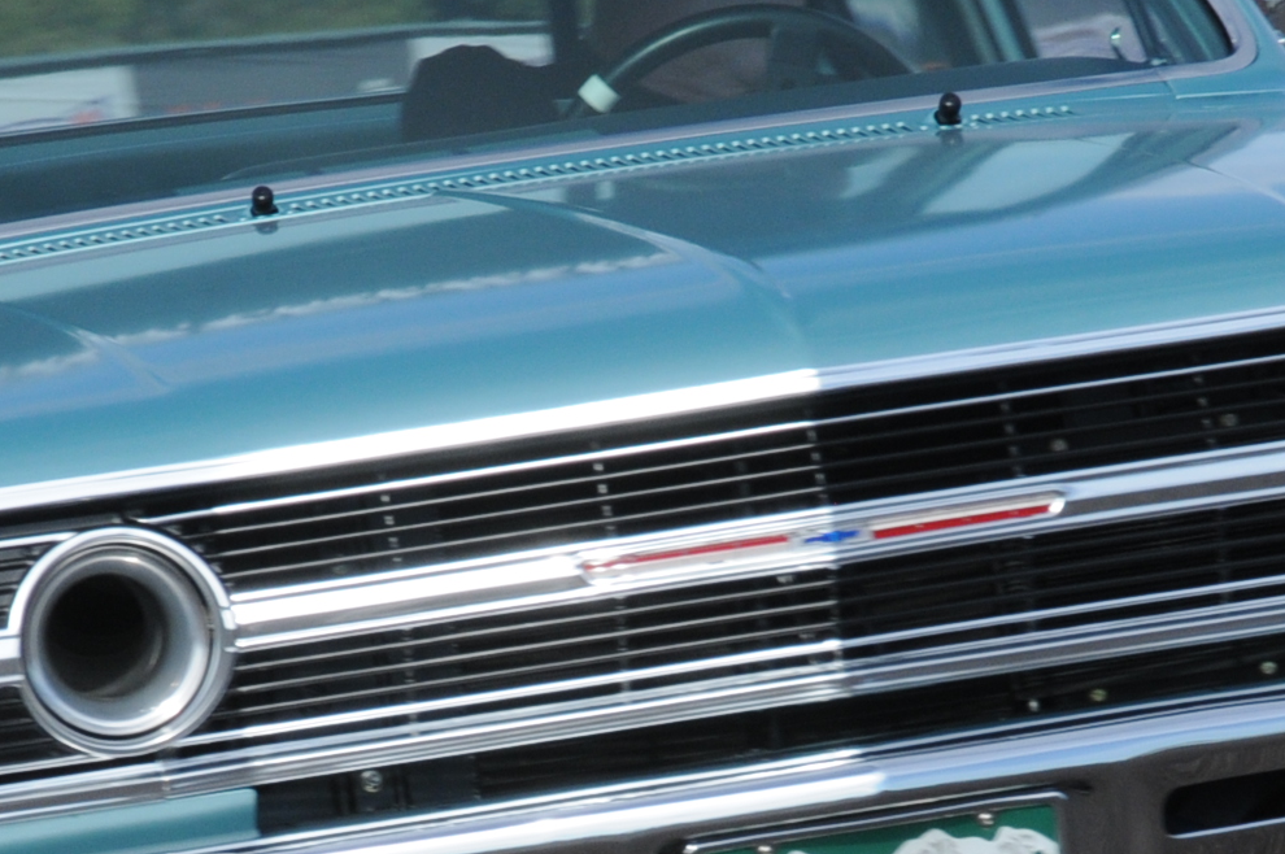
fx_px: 23450
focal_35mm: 658
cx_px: 597
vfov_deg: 2.1
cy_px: 671
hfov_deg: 3.1
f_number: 14
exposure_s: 1/200
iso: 320
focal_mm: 135
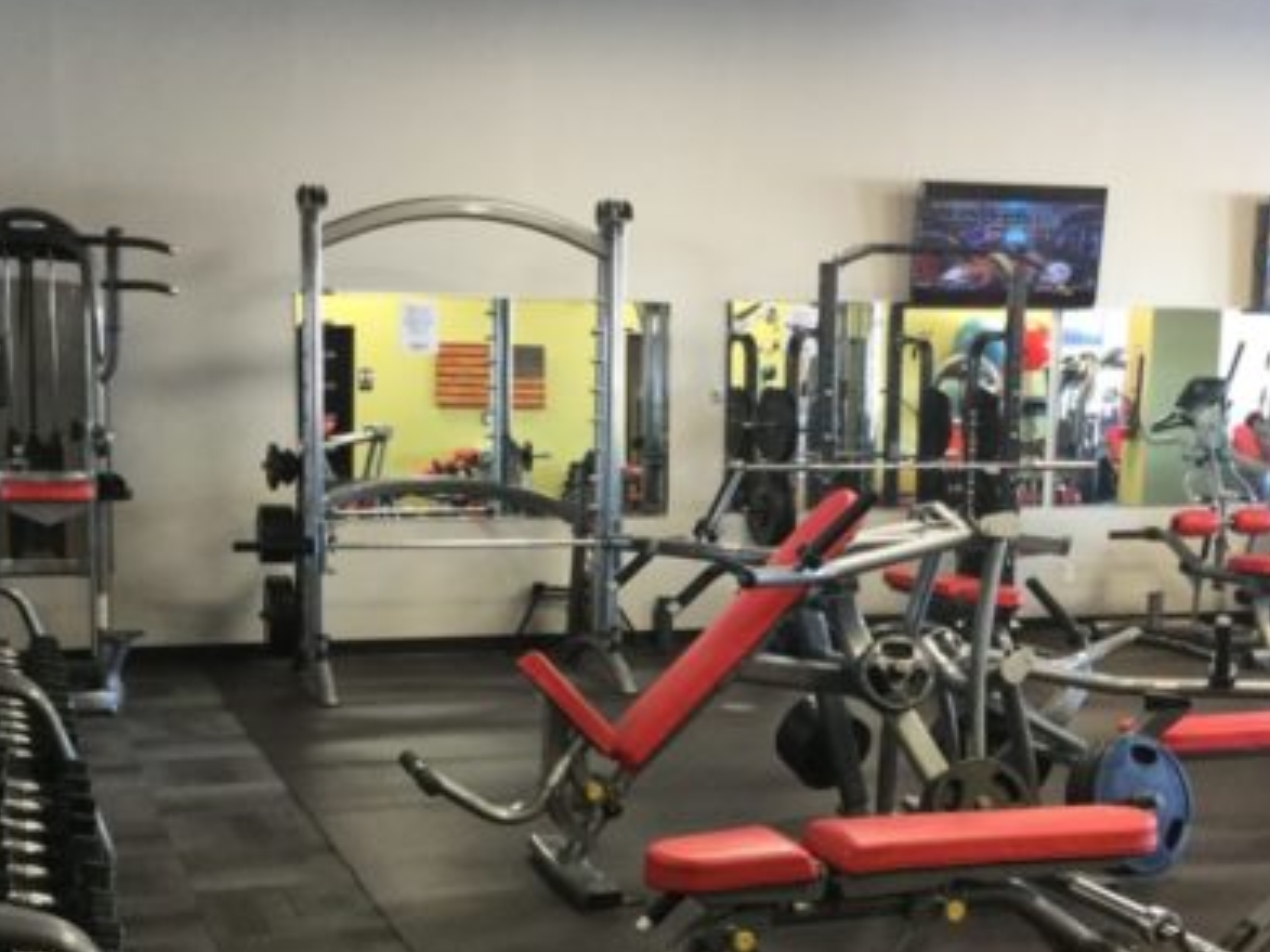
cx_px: 620
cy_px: 645
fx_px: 1834
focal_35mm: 50
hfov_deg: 38.2
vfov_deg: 28.9
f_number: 2.4
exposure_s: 1/30
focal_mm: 3.3
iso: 80
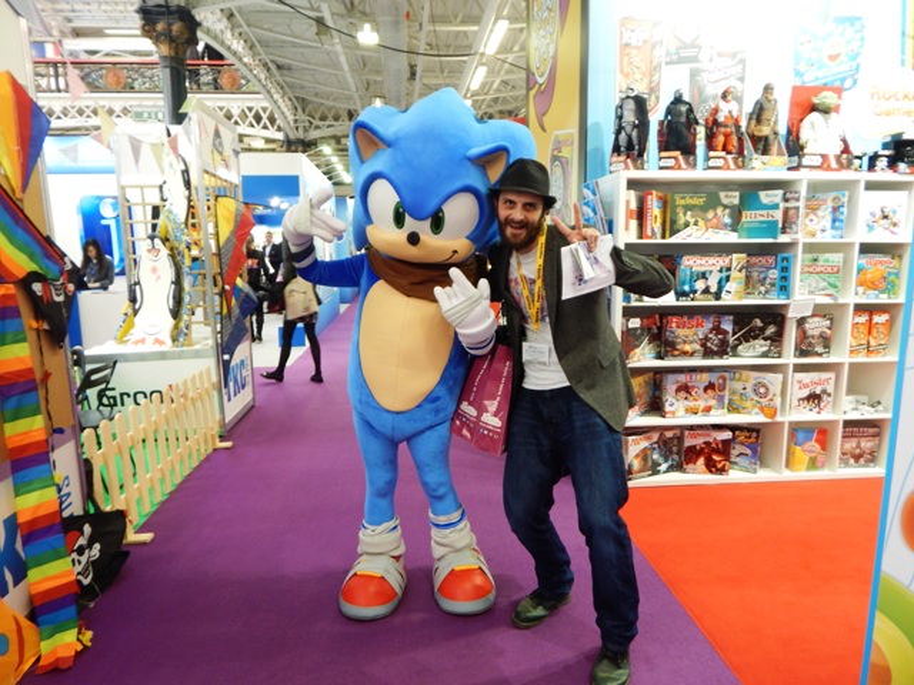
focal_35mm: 22
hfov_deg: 76.4
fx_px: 581
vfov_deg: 61.1
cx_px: 457
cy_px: 342
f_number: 3
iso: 220
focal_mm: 4
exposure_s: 1/30
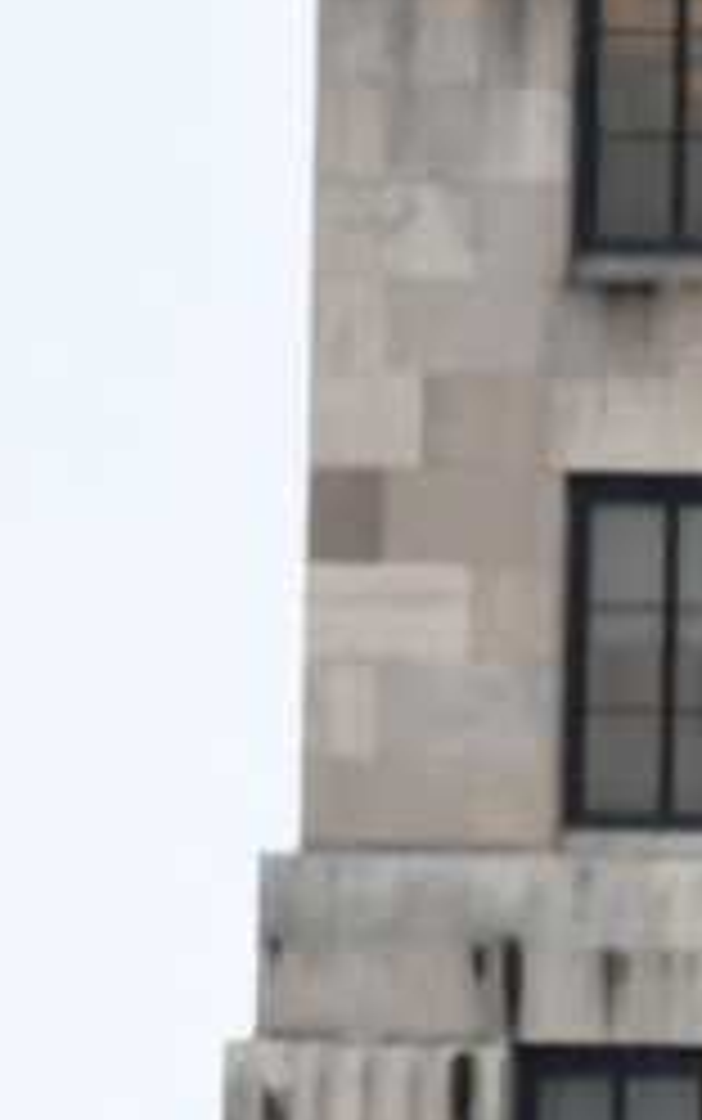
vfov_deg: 0.9
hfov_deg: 0.6
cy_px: 2944
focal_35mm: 2386
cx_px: 2768
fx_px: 72911
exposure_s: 1/80
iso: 1250
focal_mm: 190
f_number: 9
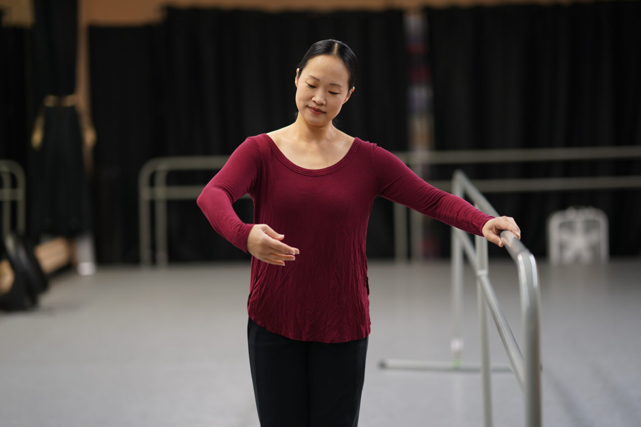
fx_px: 1513
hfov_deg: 23.9
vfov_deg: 16.1
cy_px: 214
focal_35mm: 85
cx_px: 320
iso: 200
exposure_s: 1/100
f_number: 1.4
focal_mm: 85
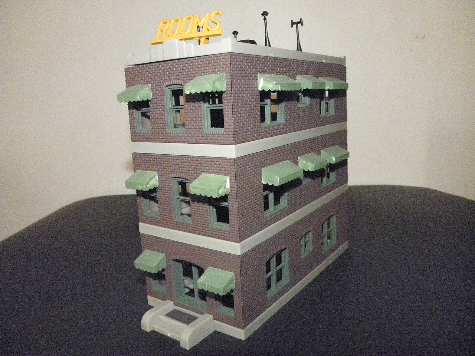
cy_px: 178
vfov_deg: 49.7
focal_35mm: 28
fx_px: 384
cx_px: 238
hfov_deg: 63.4
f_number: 7
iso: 1600
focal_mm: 5
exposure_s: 1/40
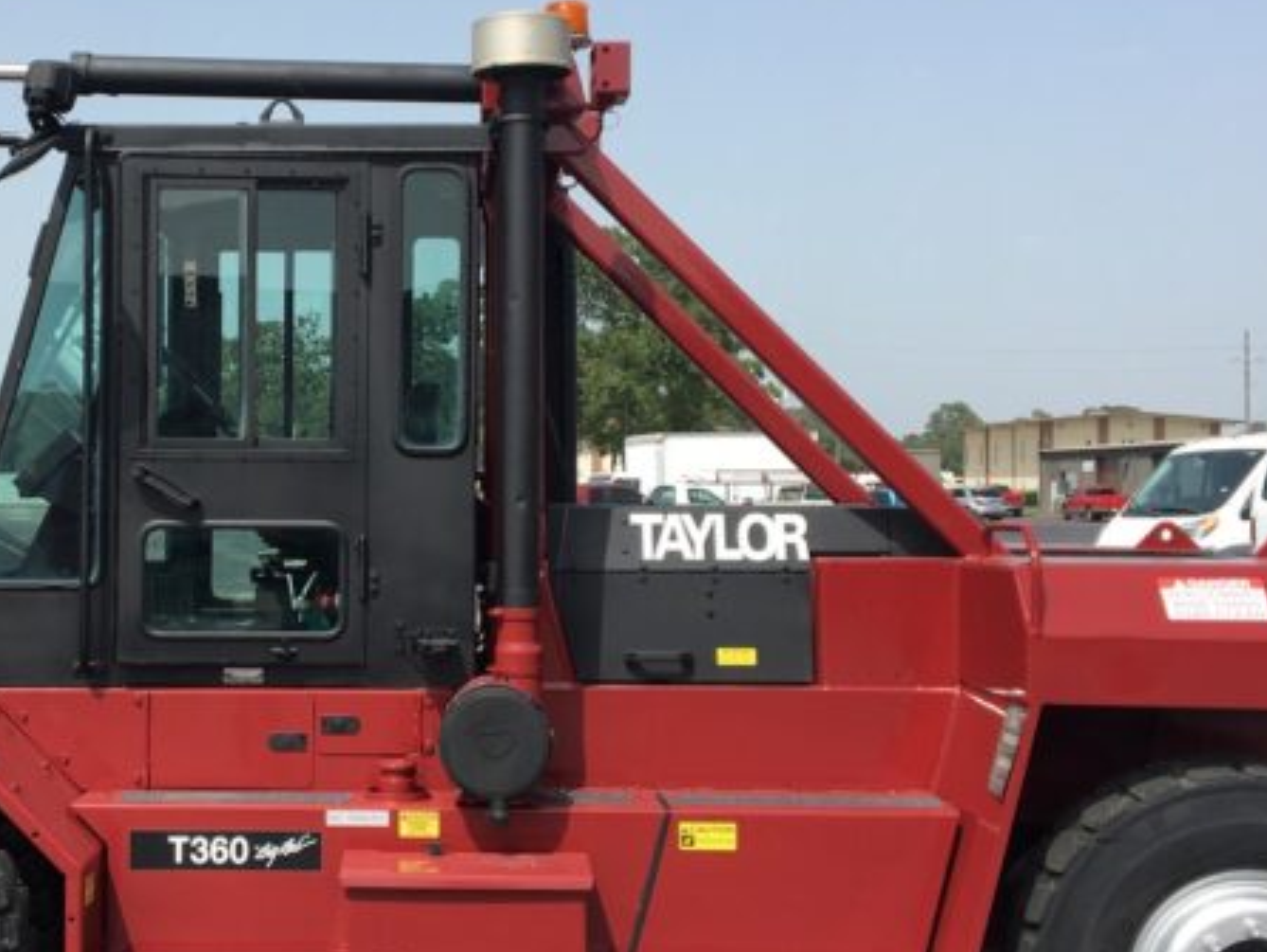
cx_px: 395
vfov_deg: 28.1
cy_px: 452
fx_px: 1904
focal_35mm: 52
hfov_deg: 36.3
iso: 25
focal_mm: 4.15
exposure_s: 1/1040
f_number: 2.2
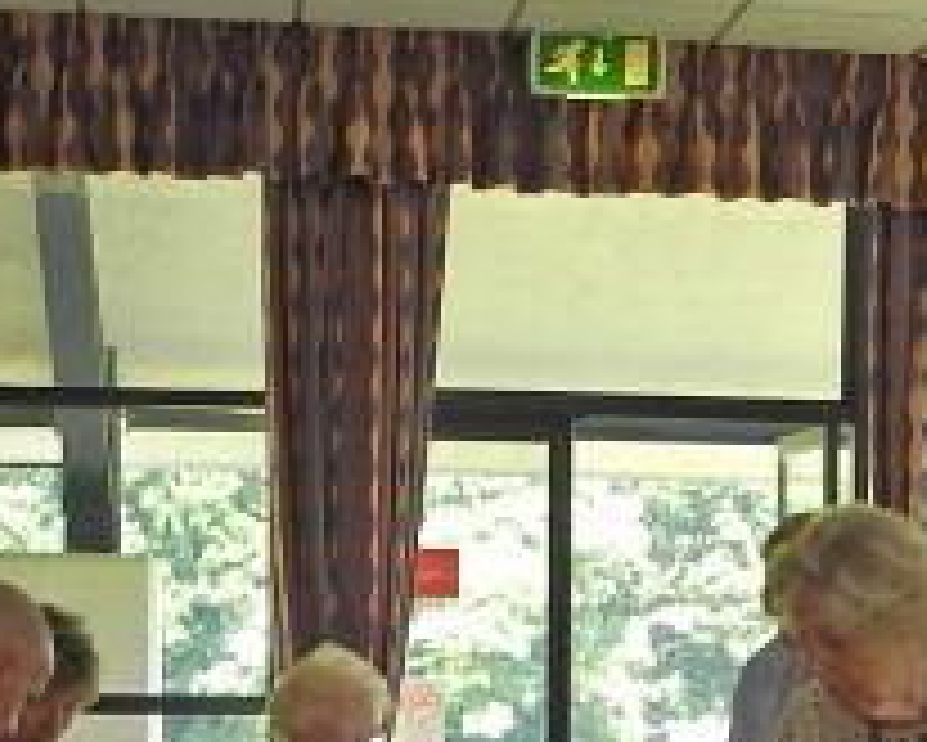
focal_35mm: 136
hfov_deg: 13.5
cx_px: 1323
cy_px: 1133
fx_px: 3733
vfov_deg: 10.9
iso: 100
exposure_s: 1/60
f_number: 2.8
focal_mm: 6
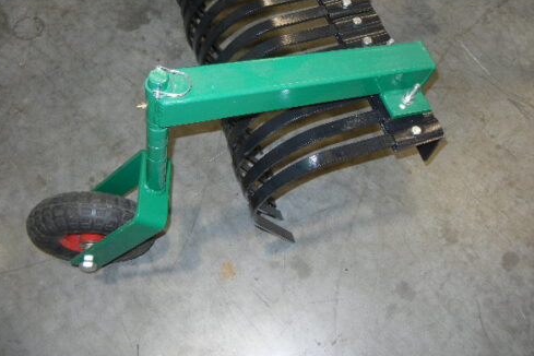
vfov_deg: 38.8
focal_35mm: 34
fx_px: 504
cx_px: 283
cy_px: 155
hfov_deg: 55.8
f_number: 3.5
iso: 200
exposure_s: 1/30
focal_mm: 5.4
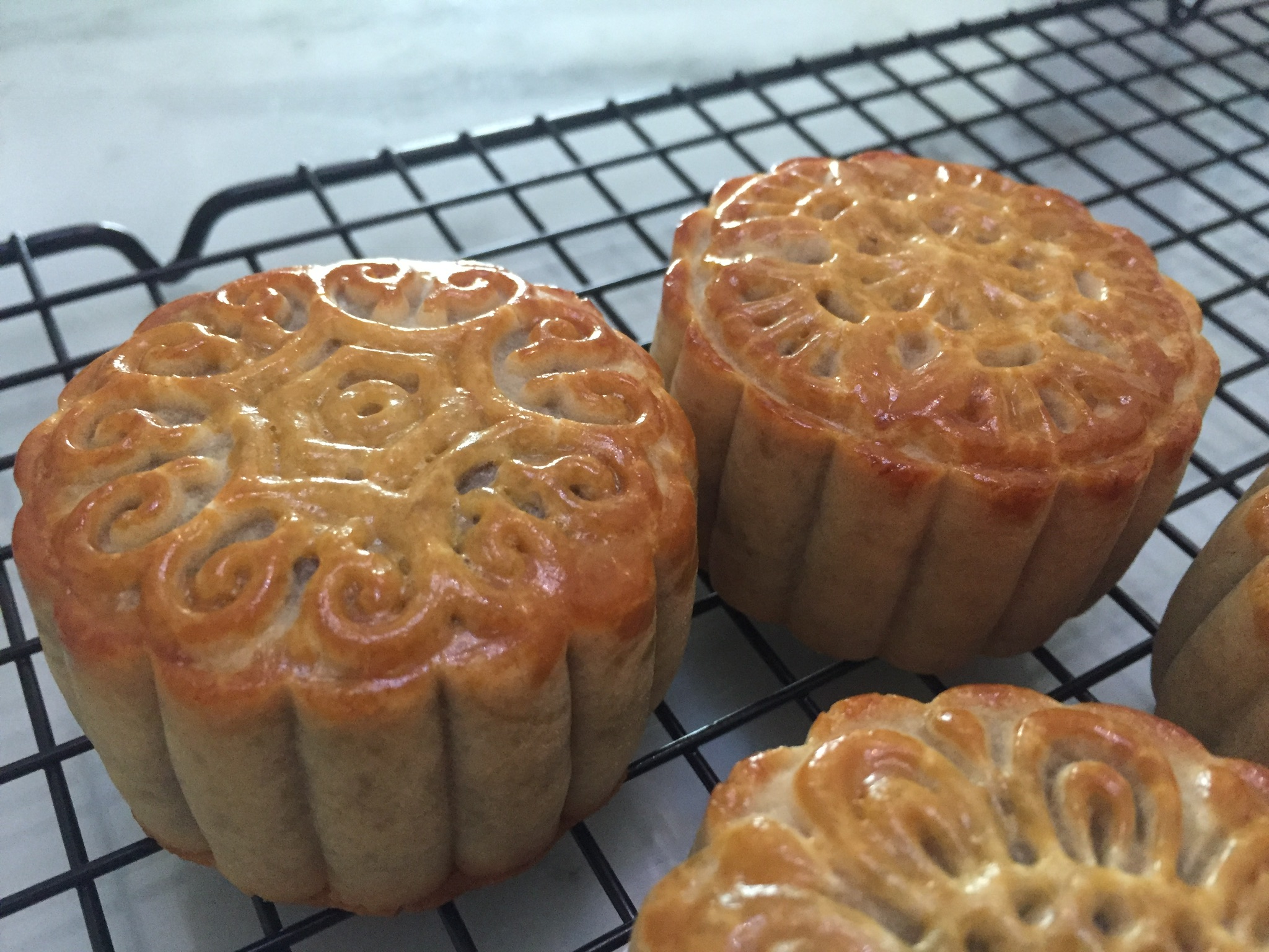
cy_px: 476
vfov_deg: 48.2
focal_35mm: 29
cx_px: 634
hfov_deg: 61.7
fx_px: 1063
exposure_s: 1/20
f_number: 2.2
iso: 250
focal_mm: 4.15
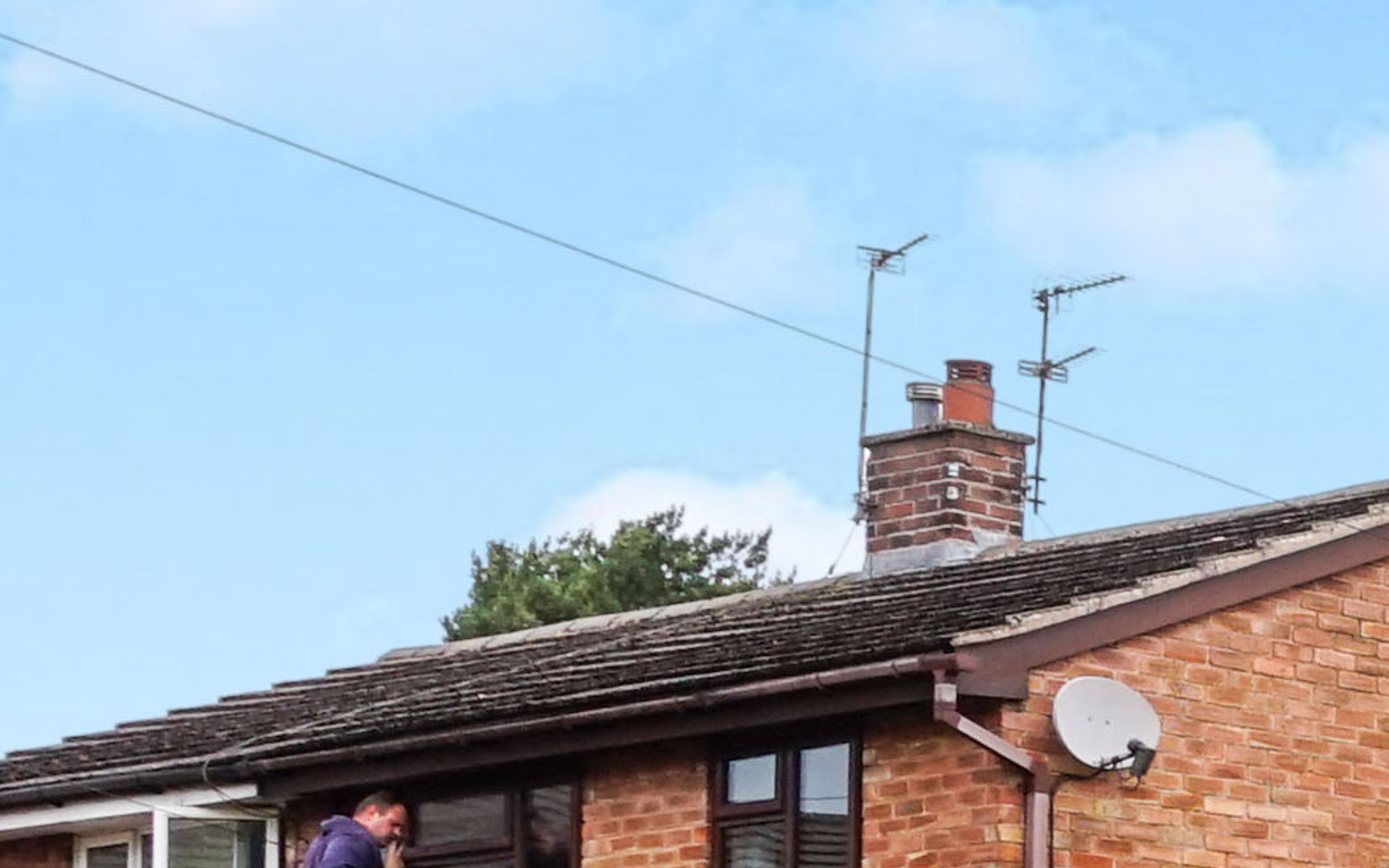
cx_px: 3119
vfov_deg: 9.9
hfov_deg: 13.2
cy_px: 1389
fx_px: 4807
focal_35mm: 127
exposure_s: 1/80
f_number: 13
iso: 100
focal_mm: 16
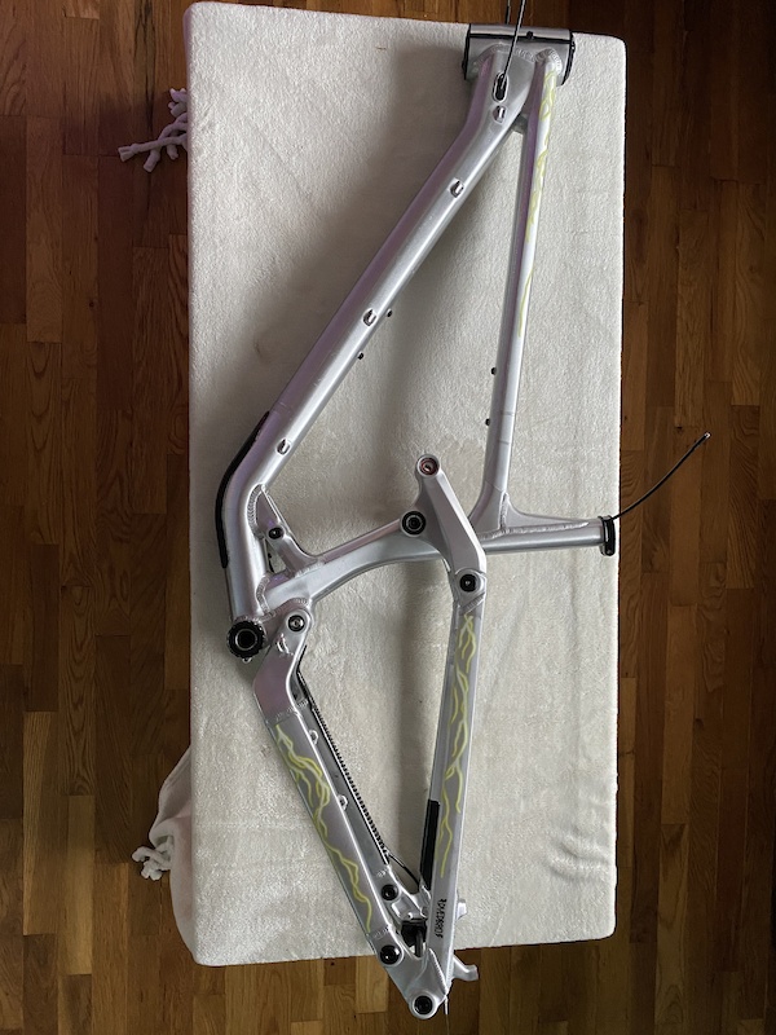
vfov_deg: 67.3
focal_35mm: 26
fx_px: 777
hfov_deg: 53.1
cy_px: 518
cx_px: 388
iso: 500
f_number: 1.8
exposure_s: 1/40
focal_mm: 4.25
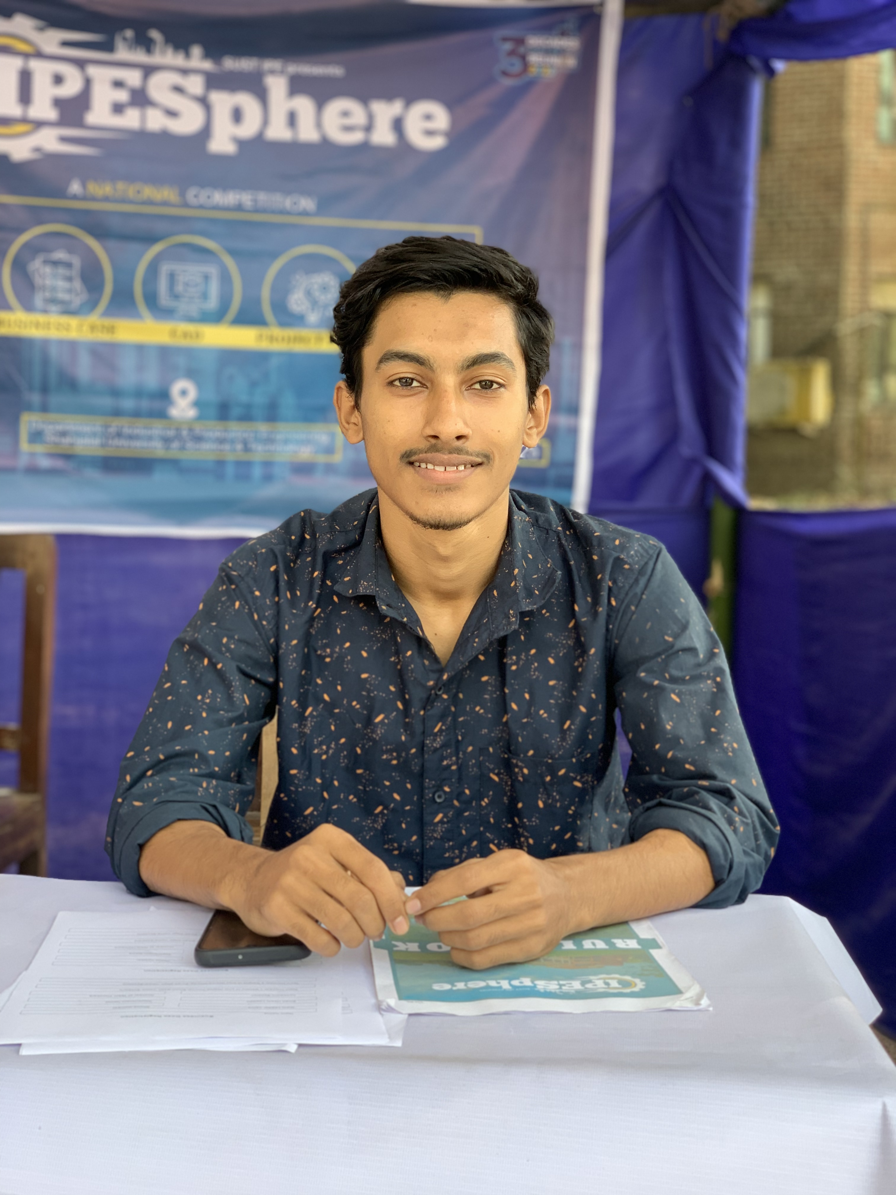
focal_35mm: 52
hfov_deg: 28.0
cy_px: 598
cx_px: 448
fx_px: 1795
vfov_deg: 36.8
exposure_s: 1/122
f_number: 2.4
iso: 64
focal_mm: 6
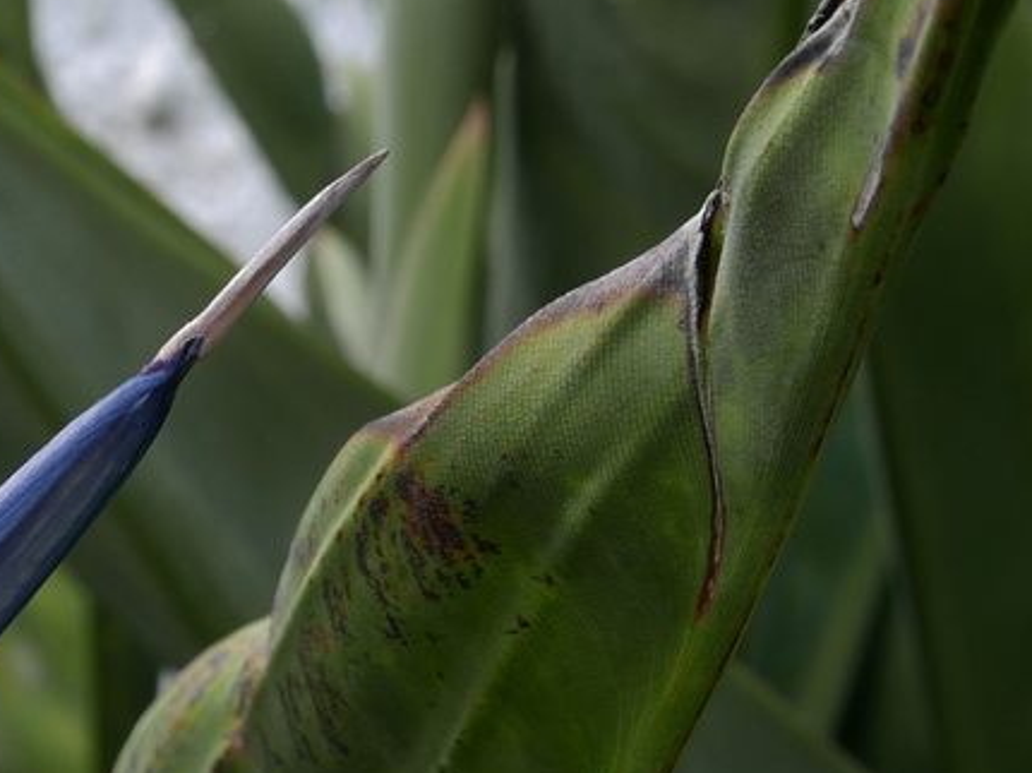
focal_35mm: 117
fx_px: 3486
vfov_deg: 12.1
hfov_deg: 15.7
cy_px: 1122
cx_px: -432
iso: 100
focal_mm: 13.9
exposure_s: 1/100
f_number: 6.3
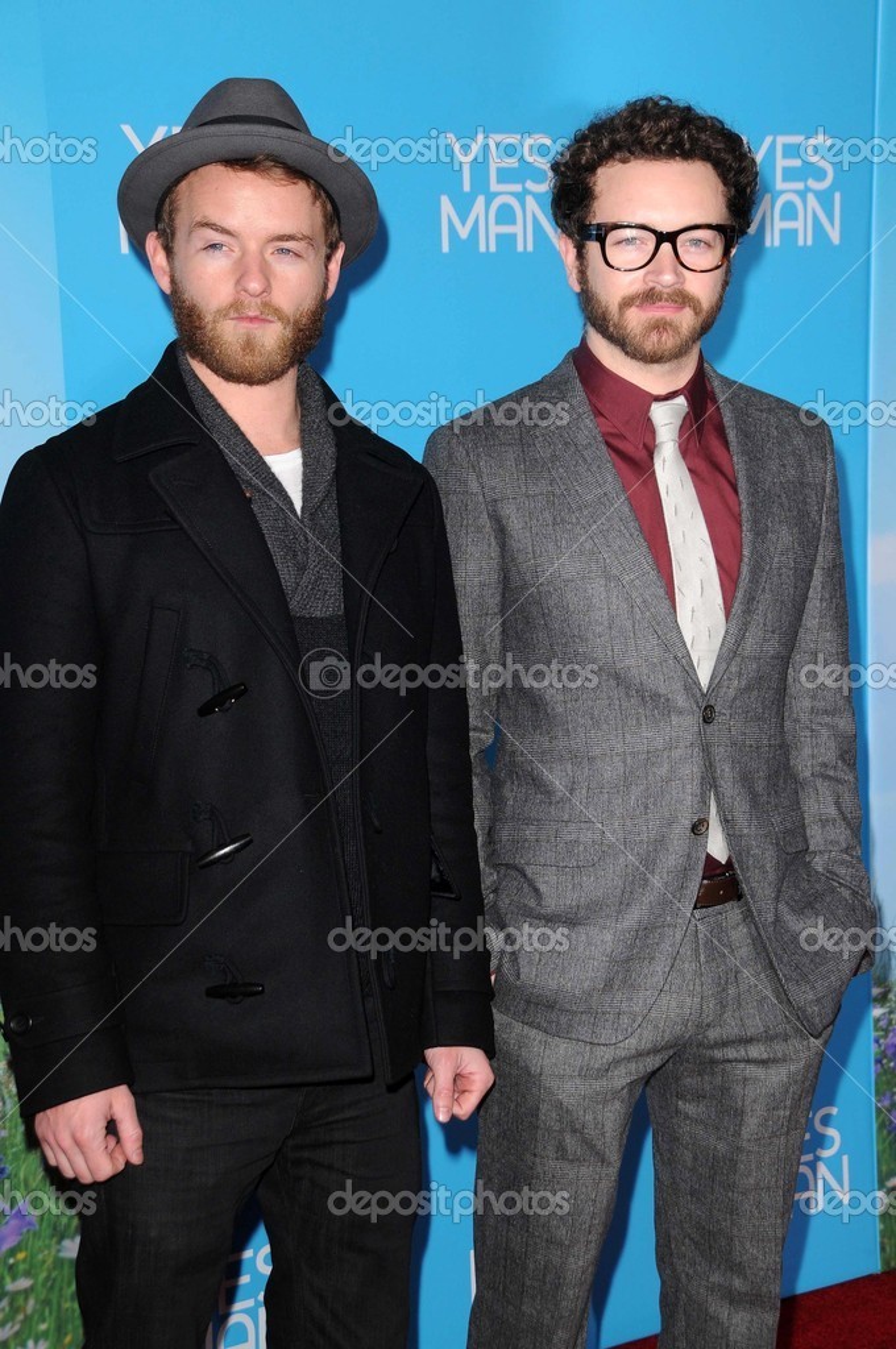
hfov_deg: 16.5
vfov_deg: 24.6
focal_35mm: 82
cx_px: 448
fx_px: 3088
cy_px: 674
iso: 250
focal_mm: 55
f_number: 8
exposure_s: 1/250
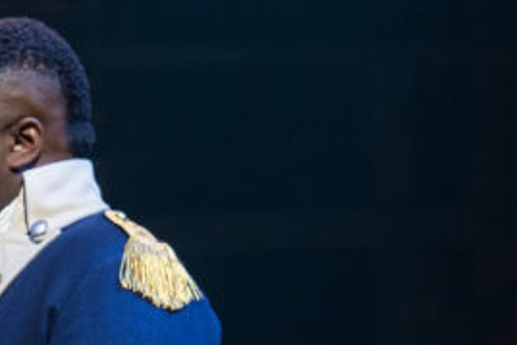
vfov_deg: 4.2
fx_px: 4727
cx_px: -332
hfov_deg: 6.2
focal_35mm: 329
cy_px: 593
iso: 1600
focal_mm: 86
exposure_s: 1/250
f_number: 4.5
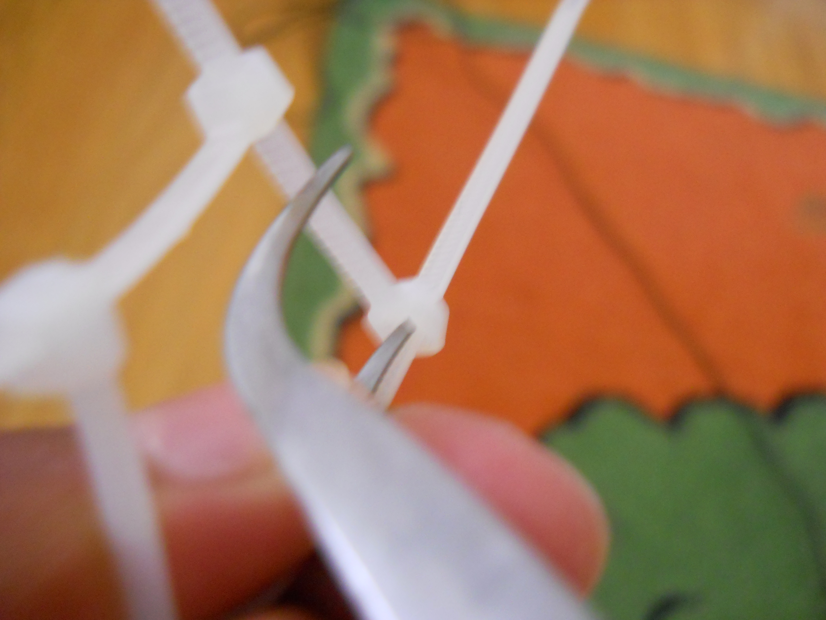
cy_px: 310
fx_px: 978
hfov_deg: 45.8
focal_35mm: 41
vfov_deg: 35.1
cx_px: 413
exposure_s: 1/15
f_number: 3.1
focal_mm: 6.72
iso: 400
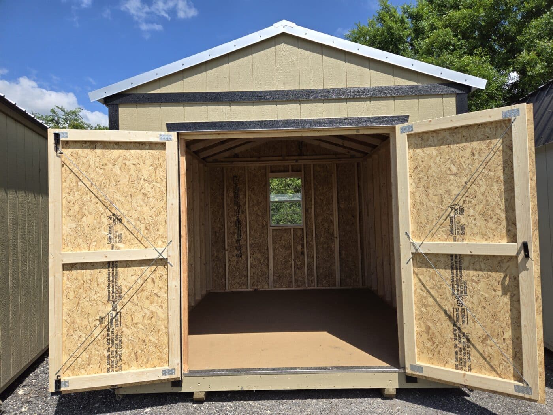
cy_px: 208
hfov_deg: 73.9
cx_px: 276
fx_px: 367
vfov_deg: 58.9
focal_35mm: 23
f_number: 1.8
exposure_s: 1/2163
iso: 25
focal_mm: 5.4
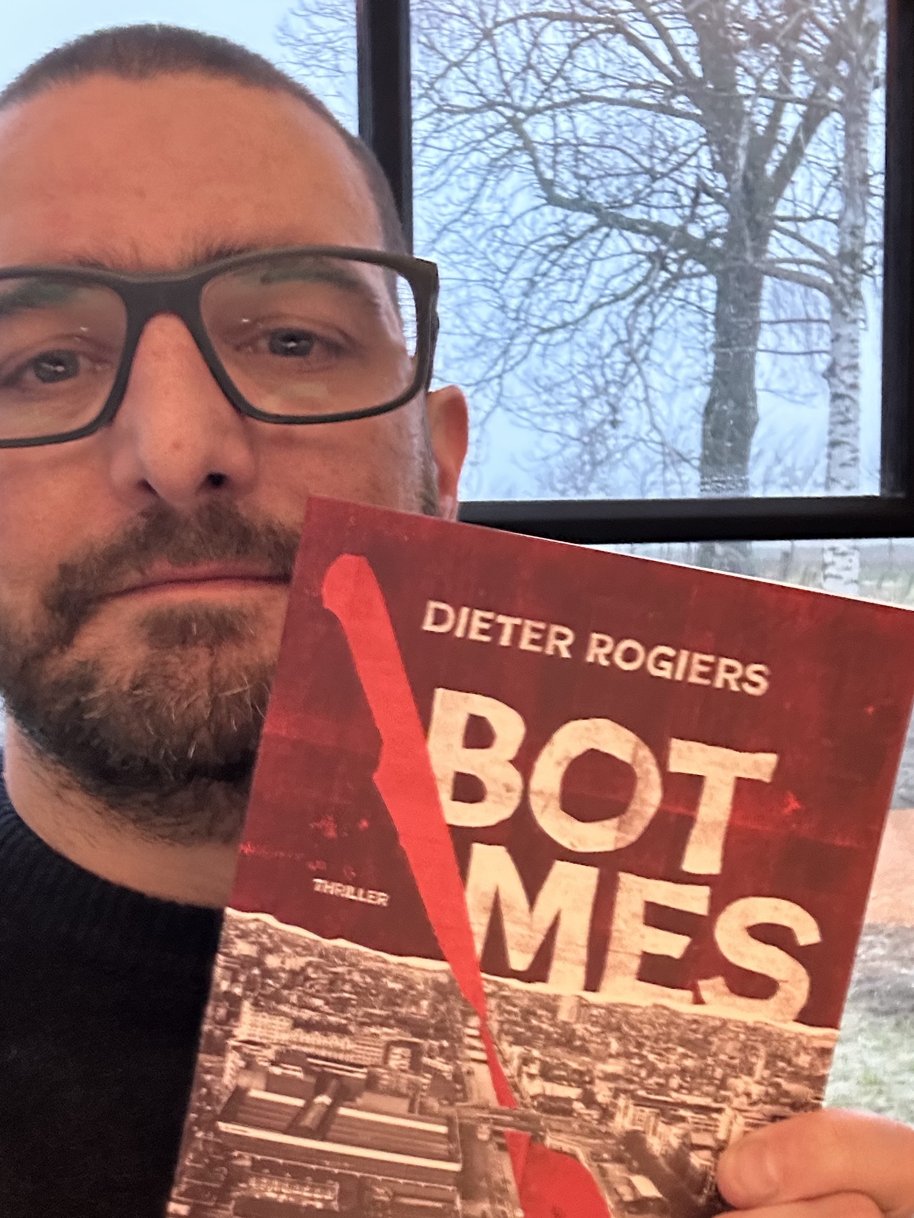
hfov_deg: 32.8
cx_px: 384
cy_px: 663
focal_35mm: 44
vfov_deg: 42.9
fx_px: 1549
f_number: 1.9
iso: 320
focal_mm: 2.69
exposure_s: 1/43
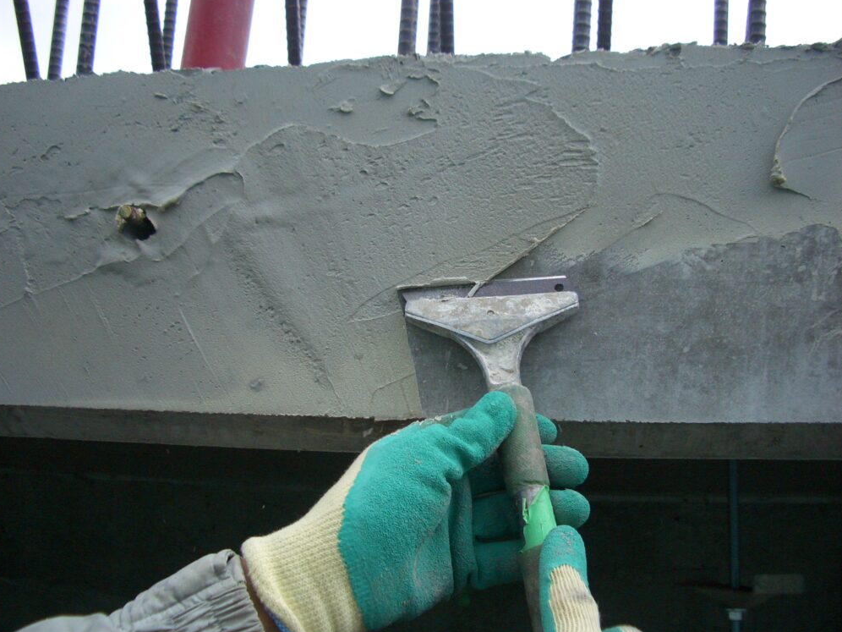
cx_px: 422
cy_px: 316
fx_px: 876
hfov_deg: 51.4
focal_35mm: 36
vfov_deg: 39.7
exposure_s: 1/125
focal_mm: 5.8
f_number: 2.6
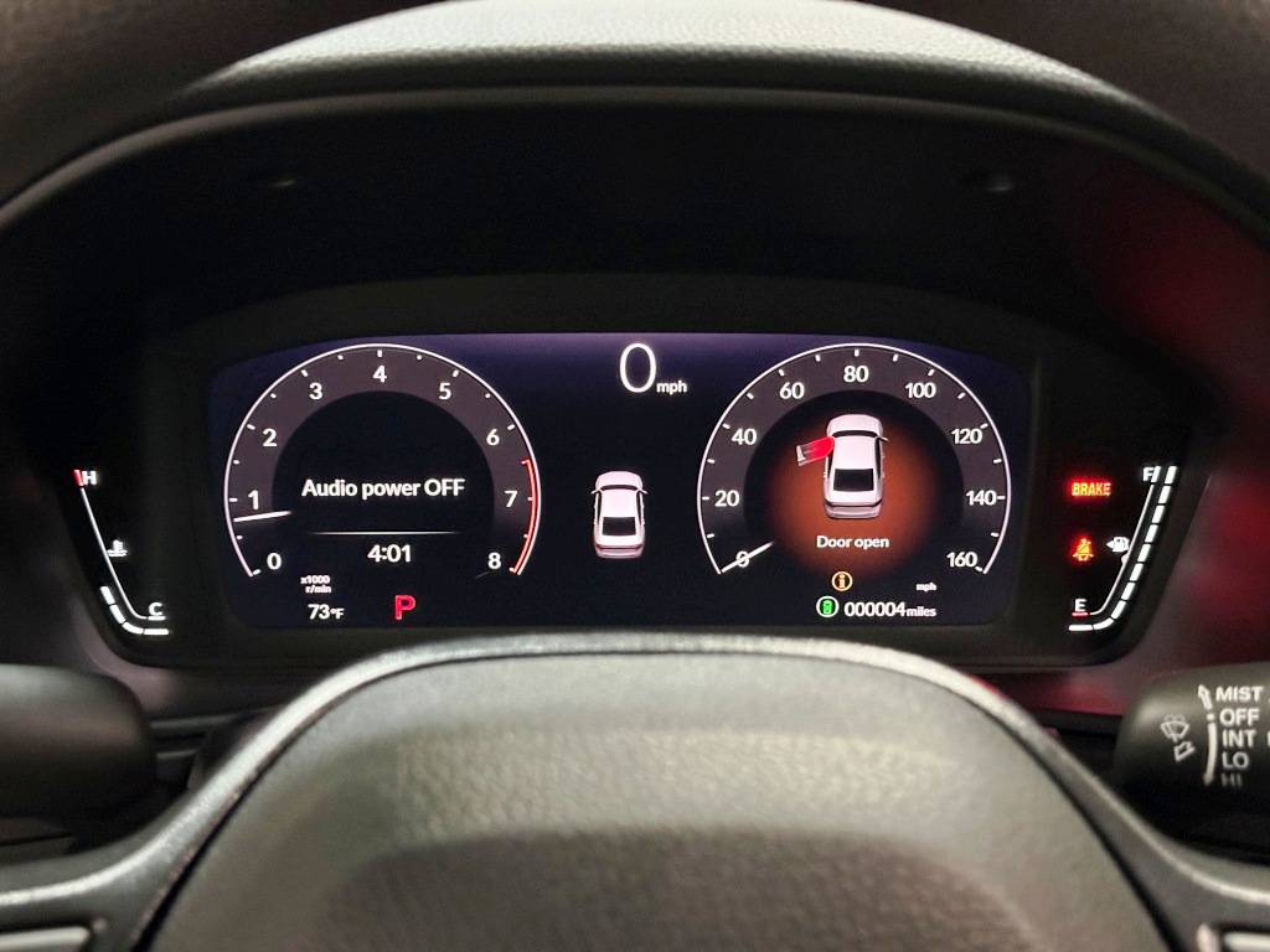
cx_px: 635
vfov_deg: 30.3
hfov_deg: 39.7
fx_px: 1761
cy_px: 476
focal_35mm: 48
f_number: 1.78
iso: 640
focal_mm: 6.86
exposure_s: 1/24
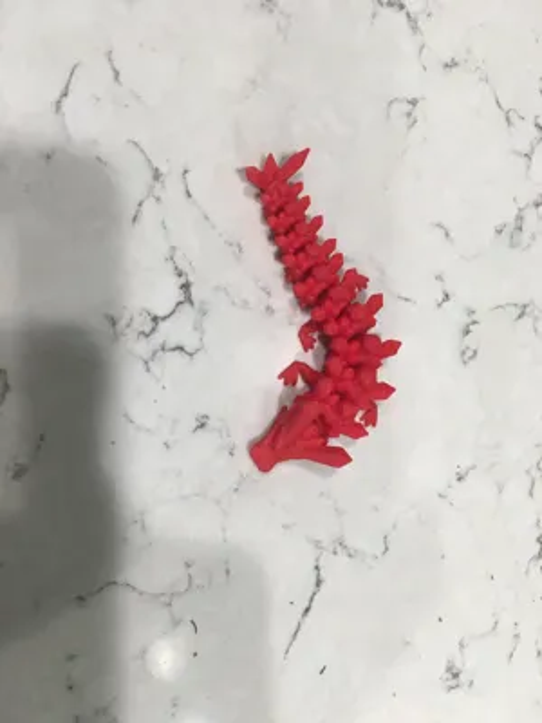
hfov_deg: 48.2
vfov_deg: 61.7
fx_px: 605
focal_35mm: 29
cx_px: 271
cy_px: 362
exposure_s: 1/30
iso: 25
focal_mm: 4.15
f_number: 2.2
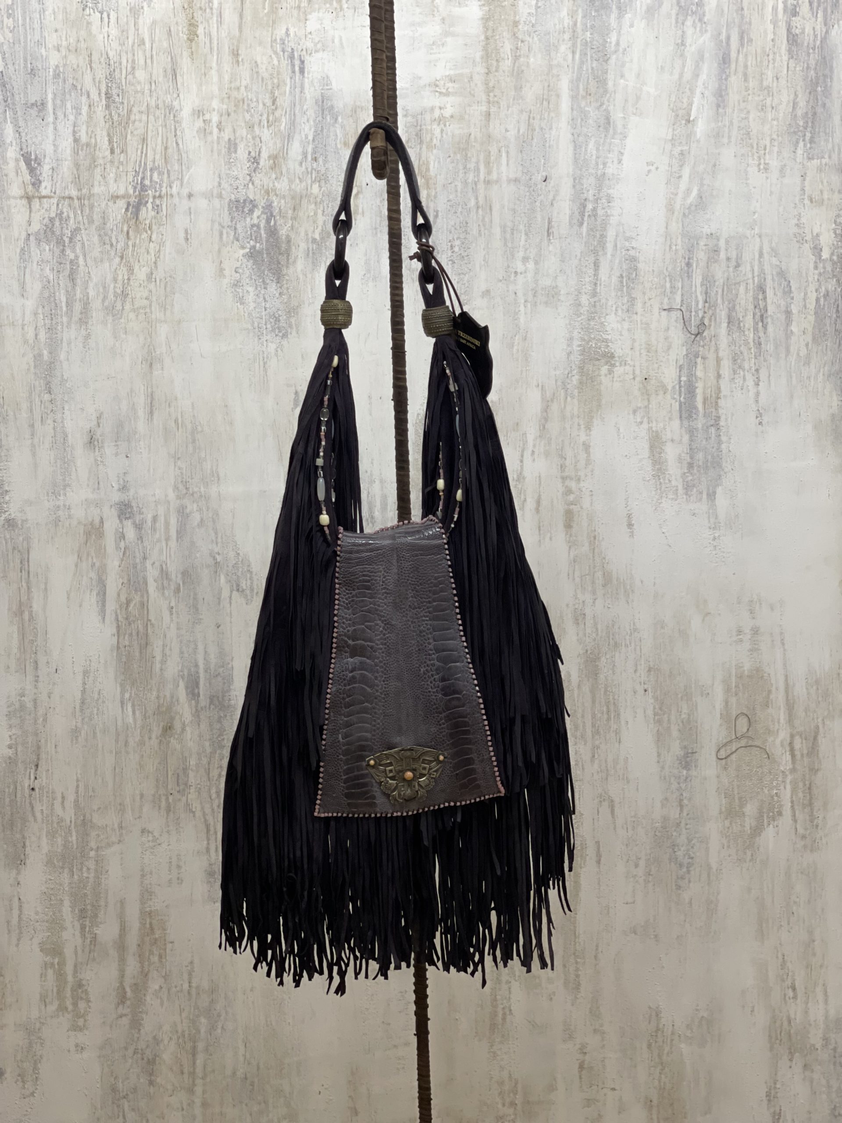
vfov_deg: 30.3
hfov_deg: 22.9
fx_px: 2076
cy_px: 562
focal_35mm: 64
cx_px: 421
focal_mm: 7.5
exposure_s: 1/33
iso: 160
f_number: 2.2
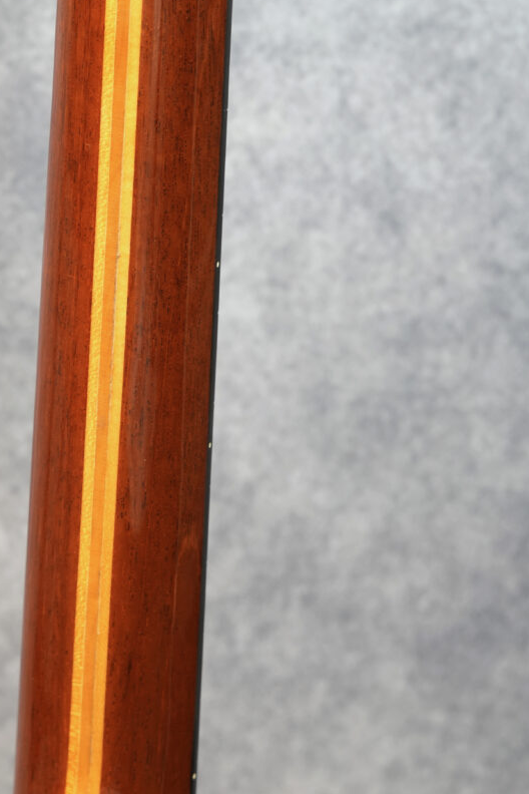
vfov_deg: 21.0
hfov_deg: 14.0
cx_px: 98
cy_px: 290
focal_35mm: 97
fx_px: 2138
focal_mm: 50
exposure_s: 1/15
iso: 640
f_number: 5.6
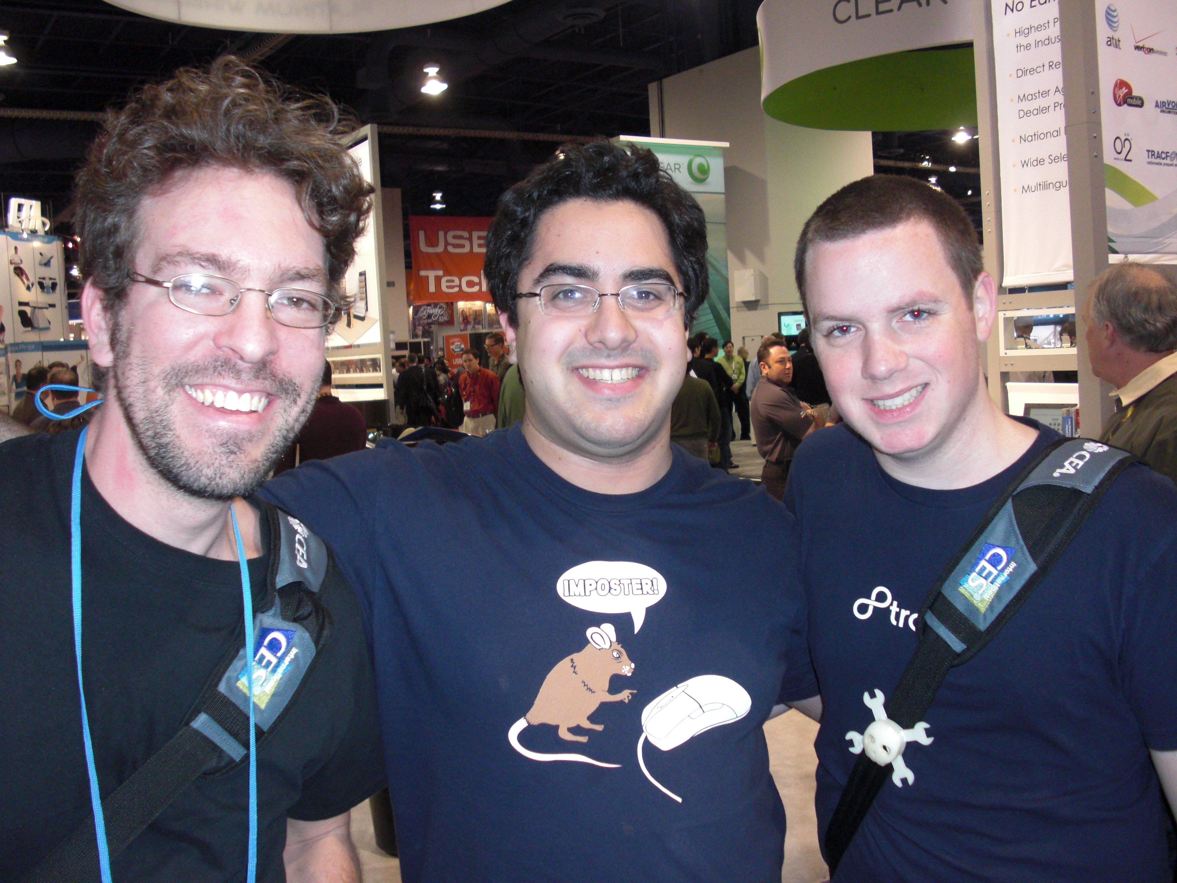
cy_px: 442
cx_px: 588
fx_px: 1224
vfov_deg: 39.7
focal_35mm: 36
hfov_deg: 51.4
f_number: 2.8
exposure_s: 1/60
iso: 200
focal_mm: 6.3
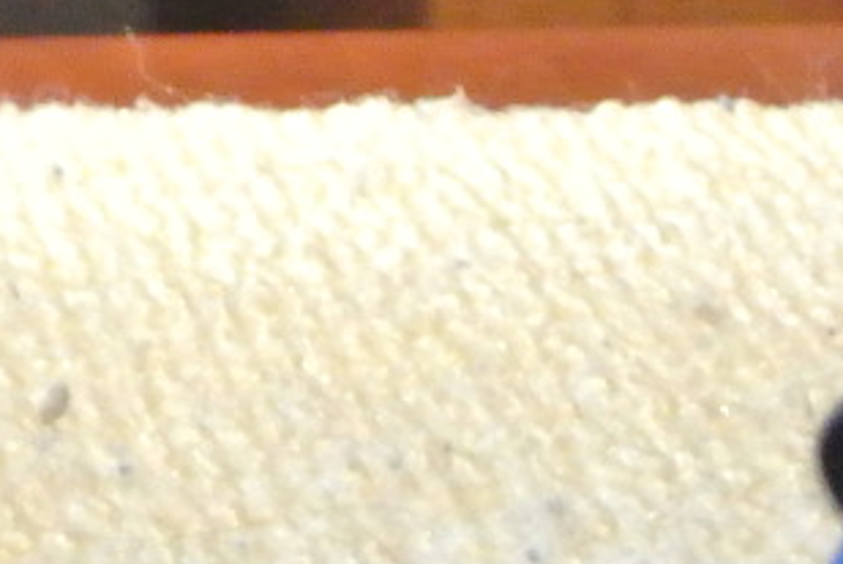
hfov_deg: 3.9
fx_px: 11913
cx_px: -1730
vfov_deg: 2.7
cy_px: -1082
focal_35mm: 508
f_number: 5.6
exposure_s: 1/30
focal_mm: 30
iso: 2200
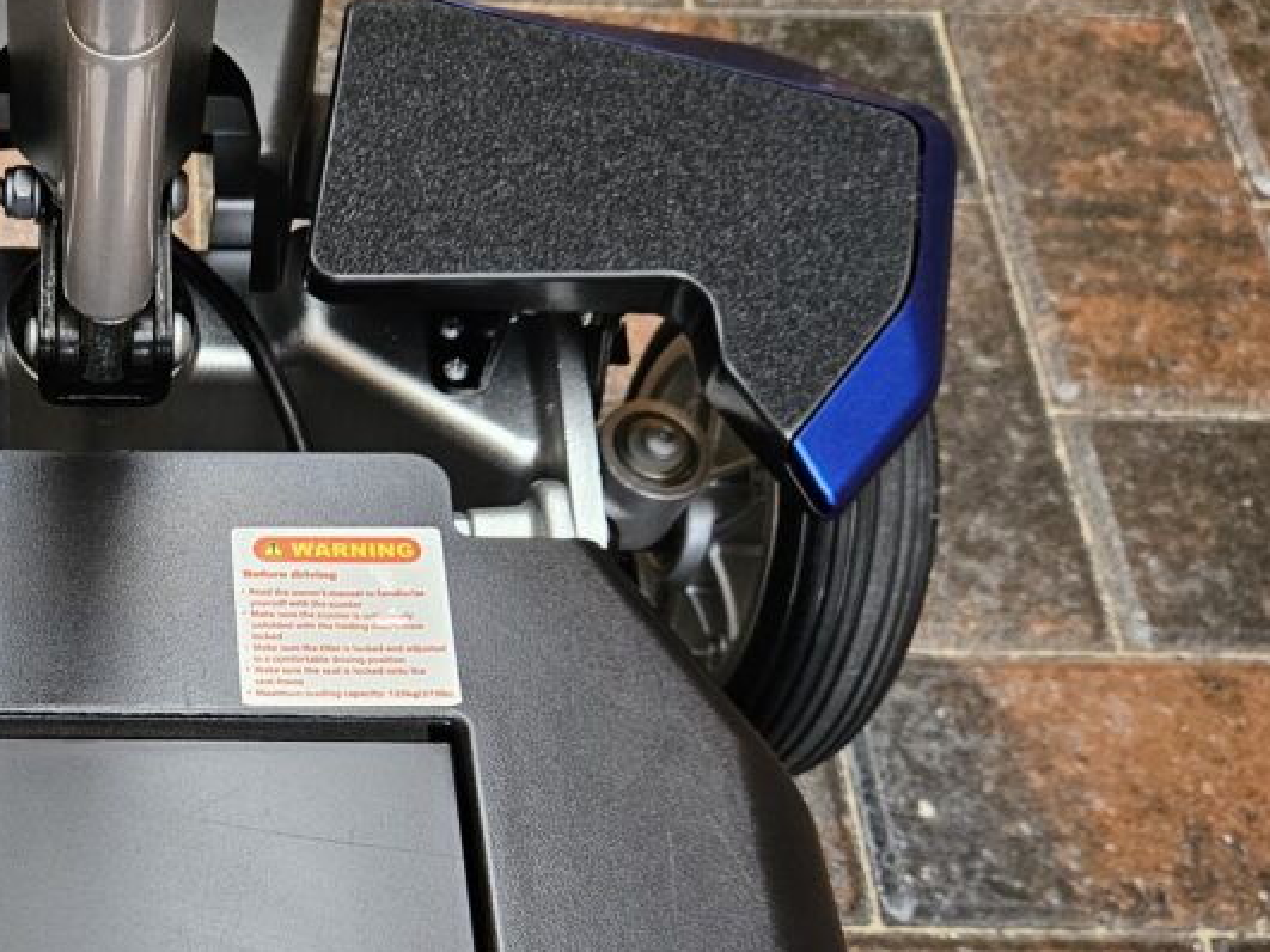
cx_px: 67
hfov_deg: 34.3
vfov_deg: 27.5
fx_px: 1907
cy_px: 739
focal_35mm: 52
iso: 250
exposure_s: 1/100
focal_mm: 5.4
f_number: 1.8
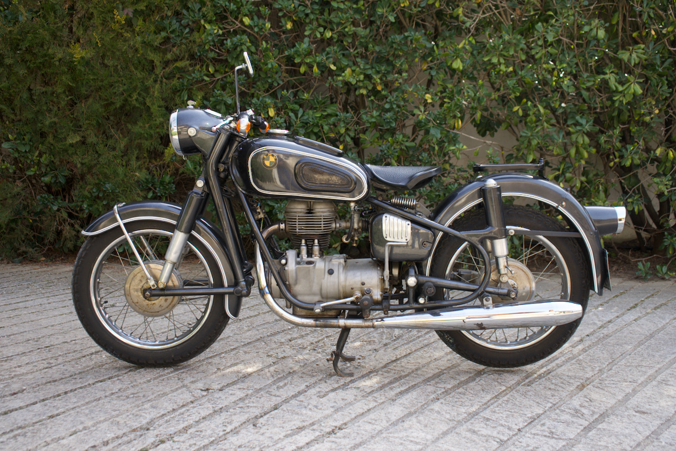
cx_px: 338
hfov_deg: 51.9
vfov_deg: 36.0
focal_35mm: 37
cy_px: 226
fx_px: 695
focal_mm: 37
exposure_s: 1/500
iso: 400
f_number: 4.5
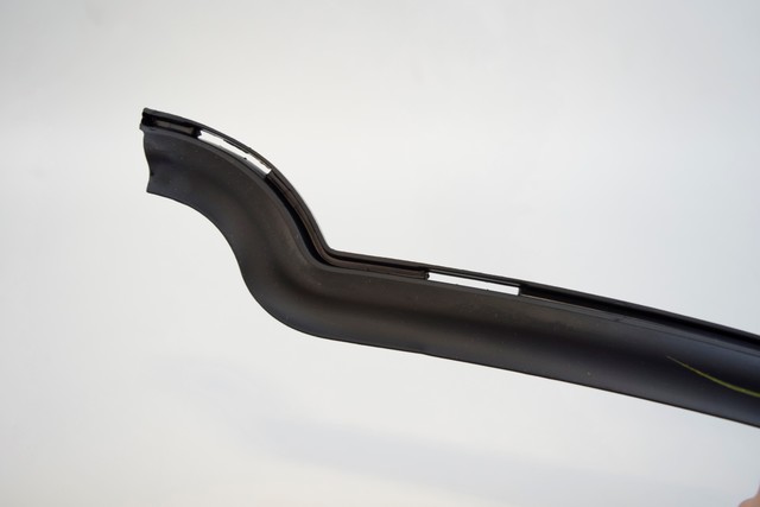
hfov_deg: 57.2
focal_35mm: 33
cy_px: 254
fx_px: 697
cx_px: 380
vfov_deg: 40.0
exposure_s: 1/60
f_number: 4
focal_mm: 22
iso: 800
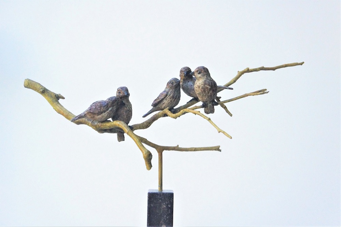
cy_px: 114
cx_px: 170
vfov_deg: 20.1
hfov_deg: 29.9
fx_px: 639
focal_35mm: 68
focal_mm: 45
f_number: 5
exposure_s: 1/60
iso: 1600
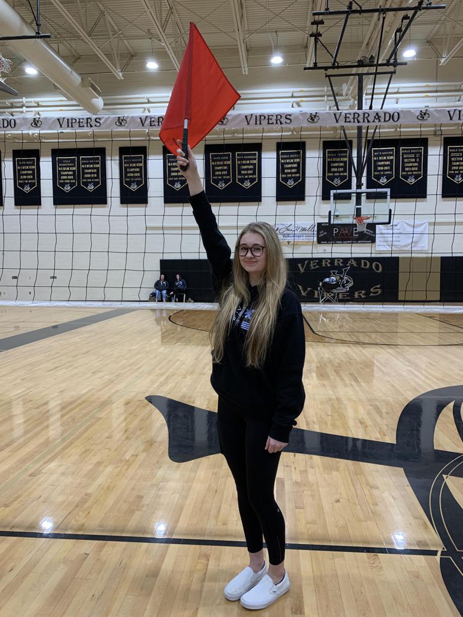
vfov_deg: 67.3
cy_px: 308
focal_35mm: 26
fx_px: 464
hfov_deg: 53.1
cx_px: 232
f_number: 1.8
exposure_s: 1/60
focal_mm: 4.25
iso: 125
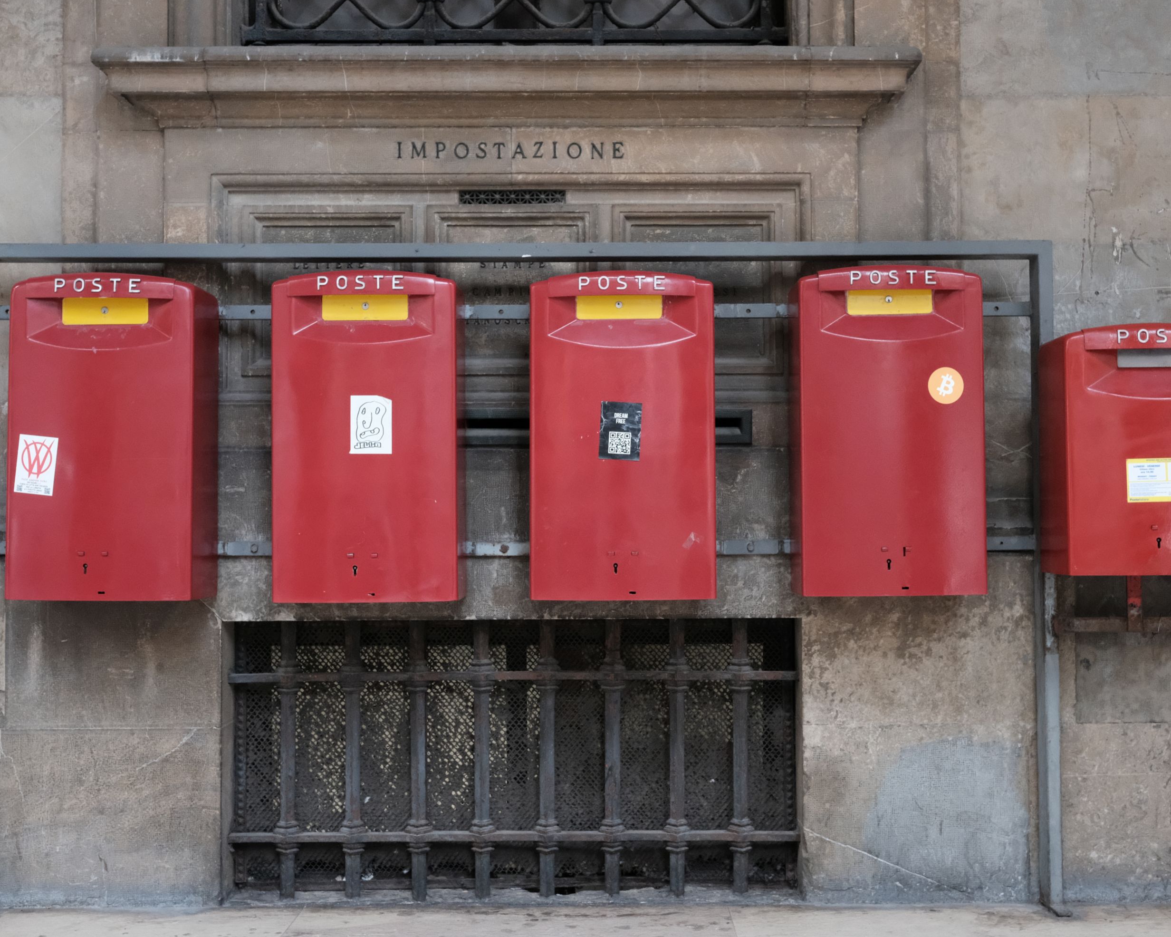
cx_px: 622
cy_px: 472
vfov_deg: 37.3
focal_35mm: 40
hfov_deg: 45.8
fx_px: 1386
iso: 4000
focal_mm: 23
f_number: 5.6
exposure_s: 1/250
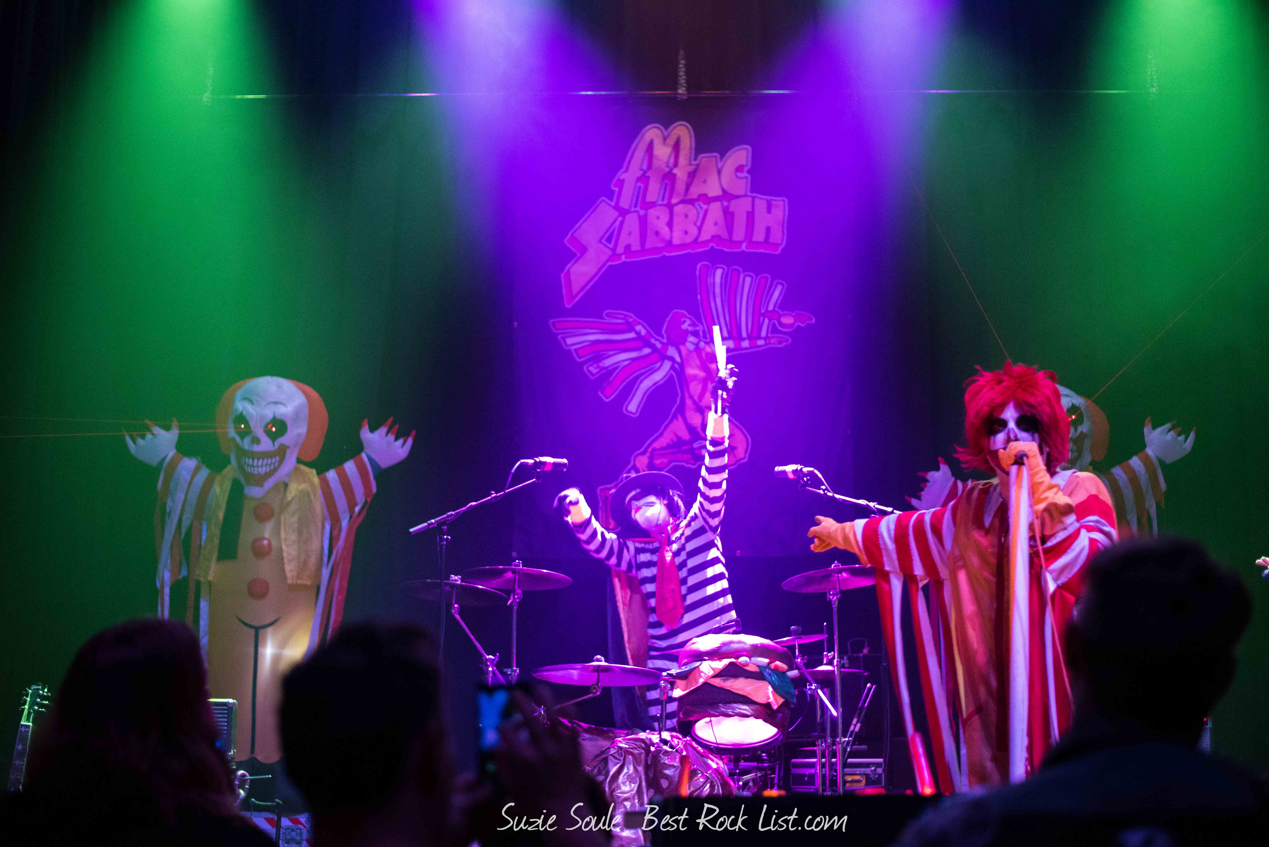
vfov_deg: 27.0
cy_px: 424
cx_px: 634
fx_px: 1763
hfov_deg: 39.6
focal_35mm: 50
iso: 6400
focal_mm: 50
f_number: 1.8
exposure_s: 1/50
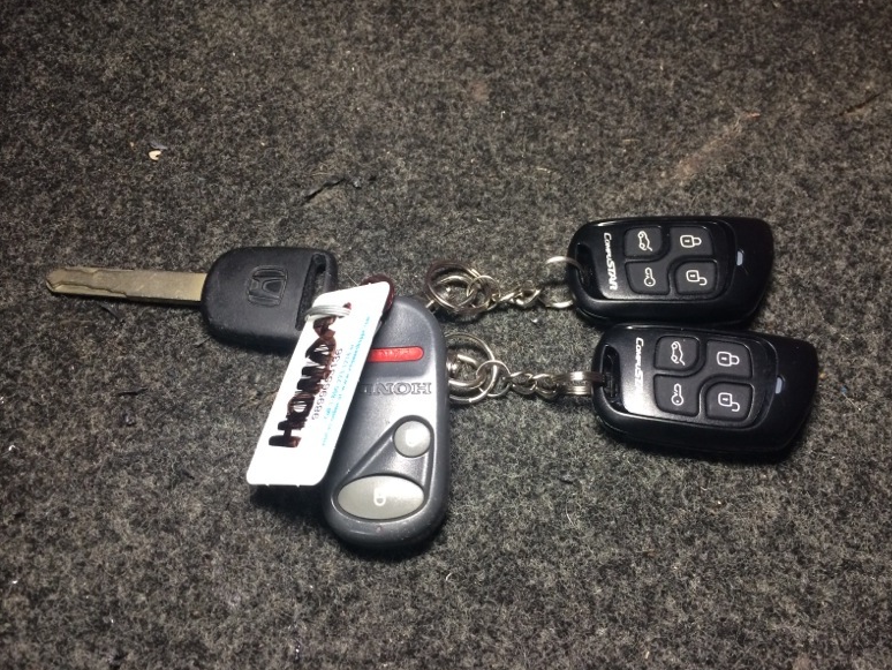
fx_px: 799
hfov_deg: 58.3
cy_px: 341
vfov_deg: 45.5
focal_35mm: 31
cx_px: 459
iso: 160
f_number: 2.2
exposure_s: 1/30
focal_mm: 4.12
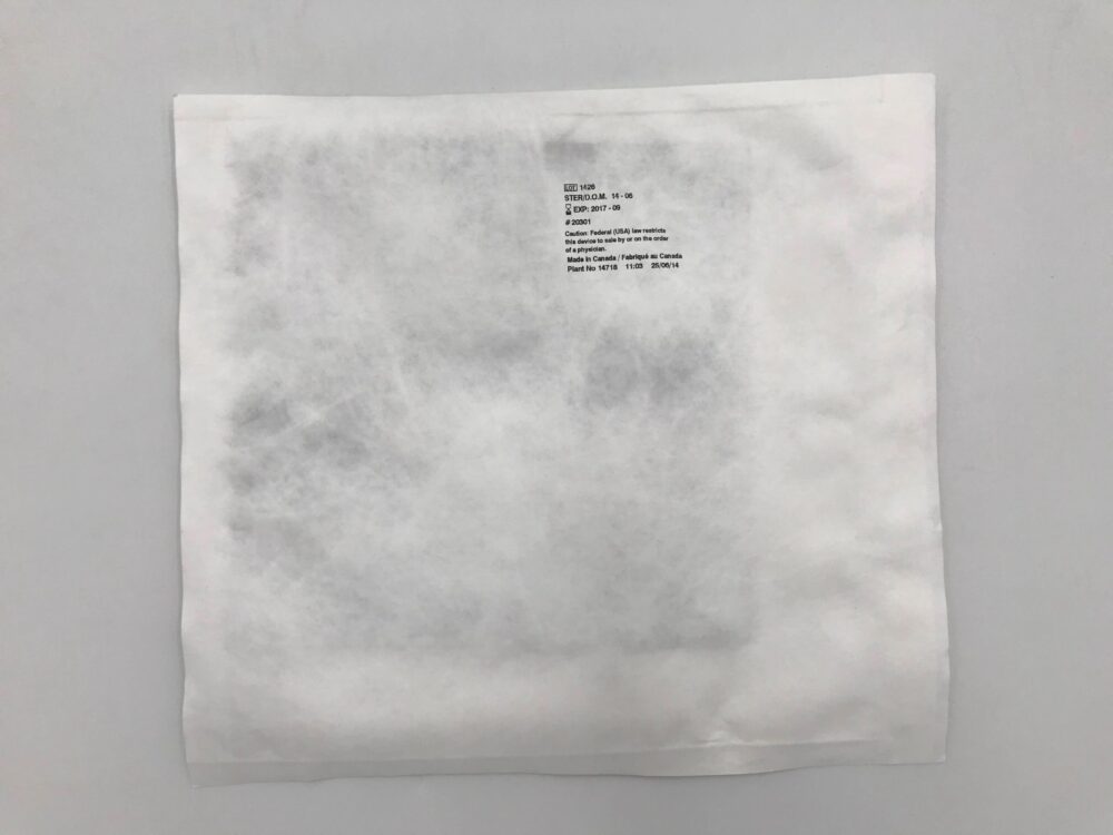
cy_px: 418
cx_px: 556
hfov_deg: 63.4
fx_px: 900
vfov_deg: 49.7
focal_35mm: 28
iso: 20
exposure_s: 1/304
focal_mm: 3.99
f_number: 1.8
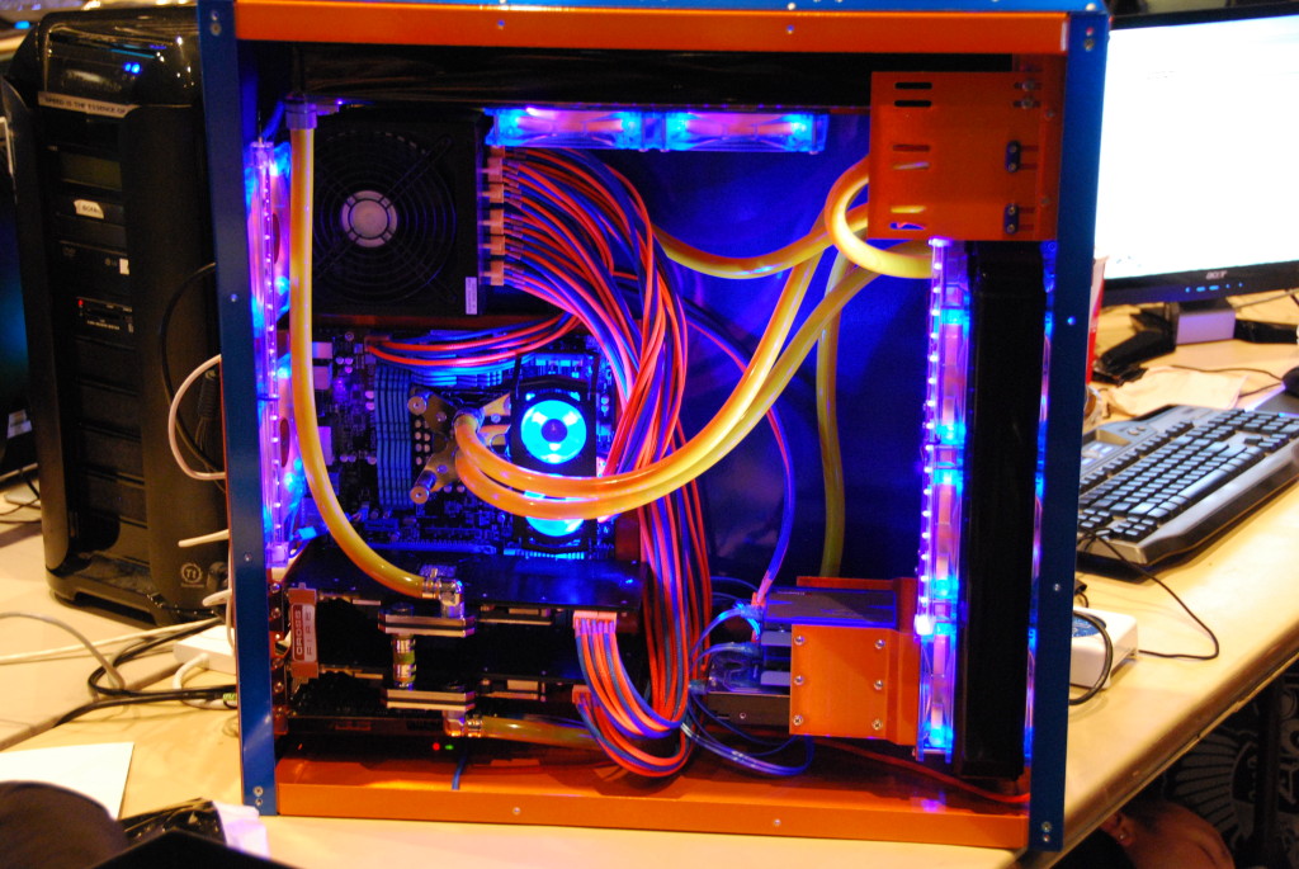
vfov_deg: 20.7
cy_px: 434
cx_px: 650
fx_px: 2384
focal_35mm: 66
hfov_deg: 30.5
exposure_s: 1/6
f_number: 4.5
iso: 1600
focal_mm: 44
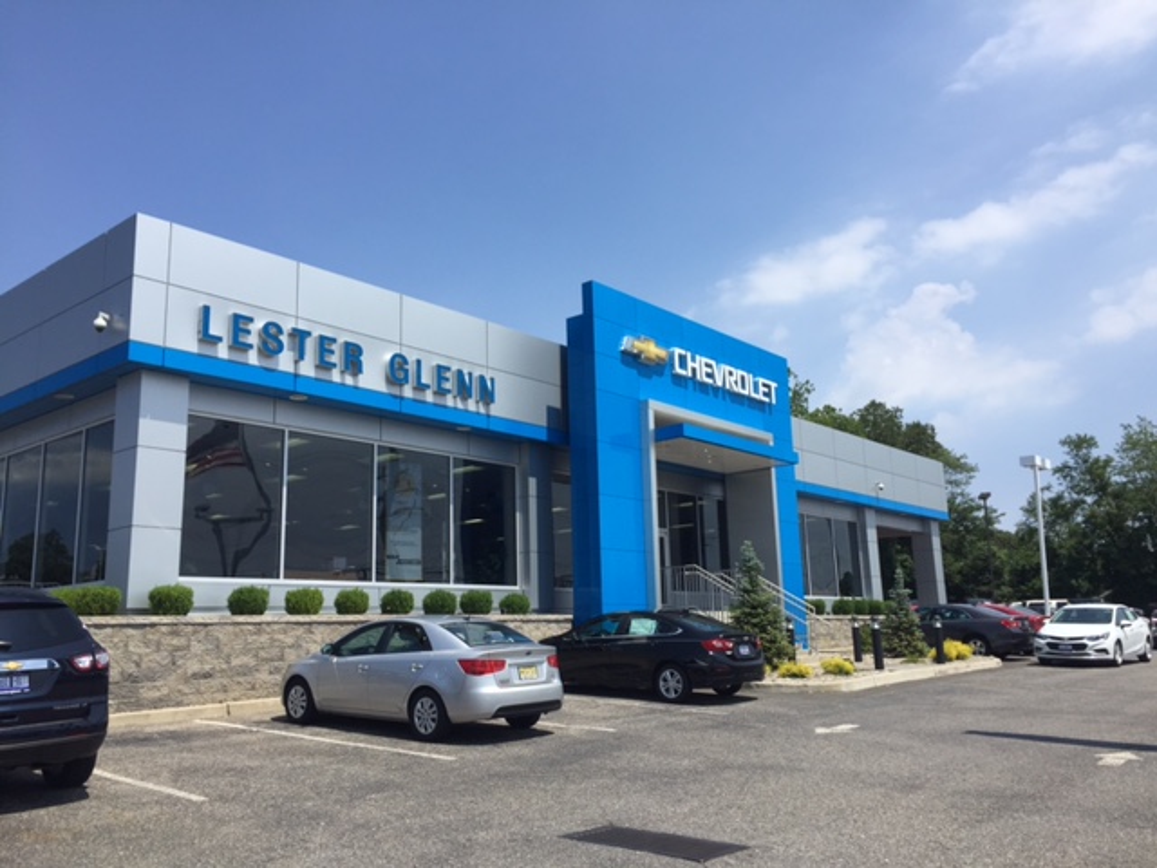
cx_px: 578
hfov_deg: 61.7
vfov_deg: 48.2
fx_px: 969
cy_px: 434
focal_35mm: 29
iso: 32
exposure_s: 1/2475
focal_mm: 4.15
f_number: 2.2
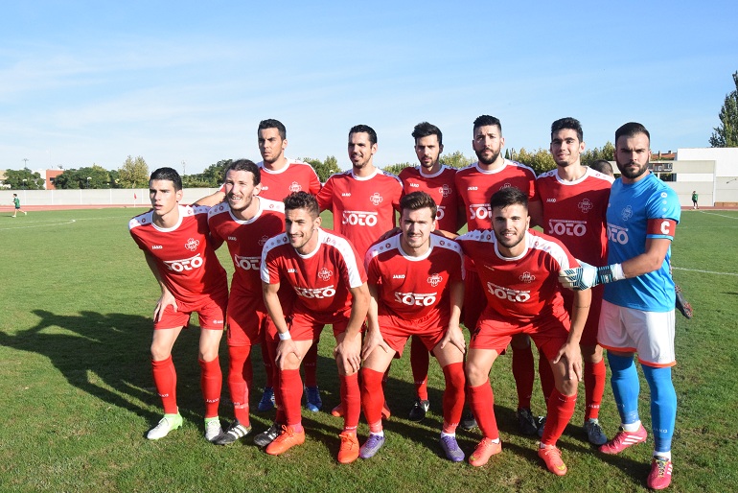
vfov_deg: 43.6
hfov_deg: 61.9
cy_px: 246
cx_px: 369
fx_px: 615
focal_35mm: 30
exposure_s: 1/4000
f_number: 11
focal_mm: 20
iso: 3600
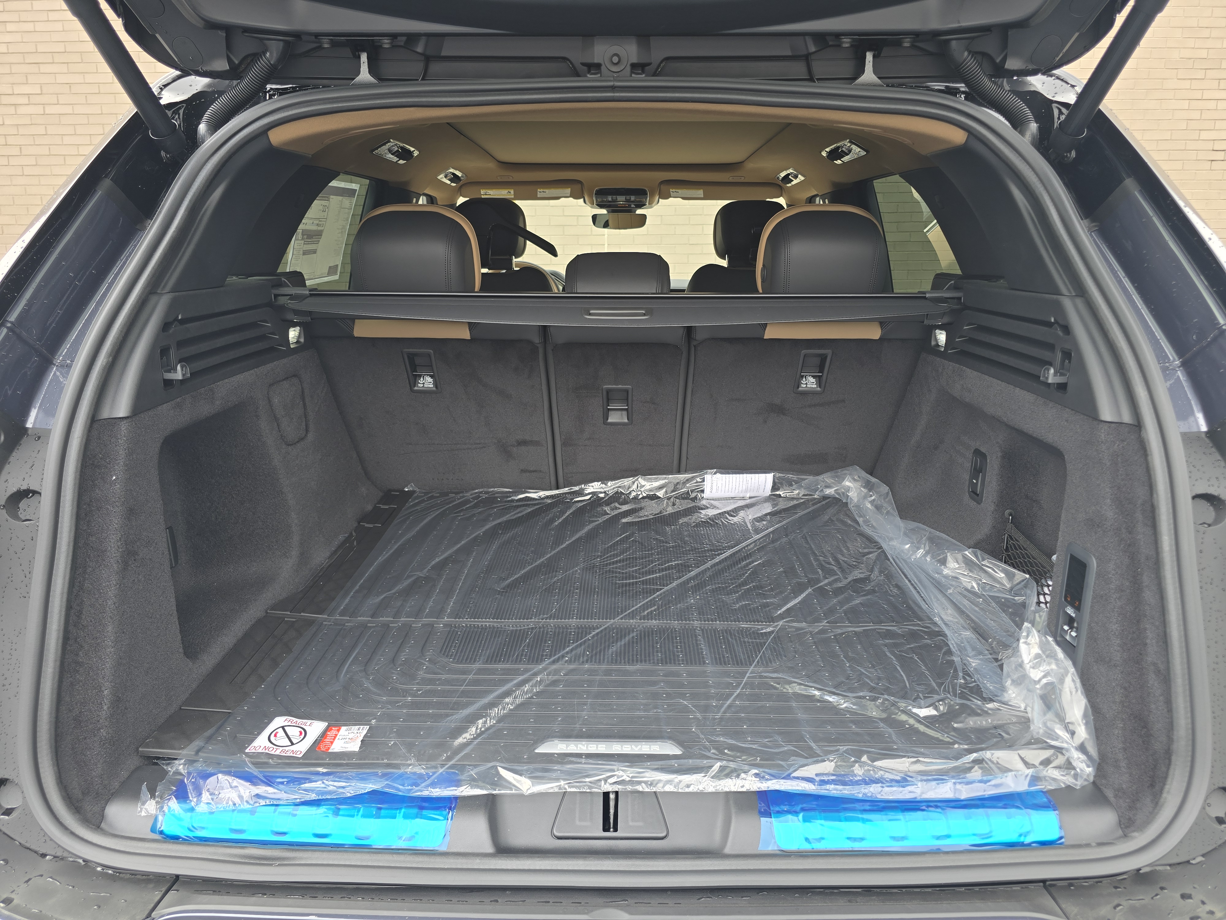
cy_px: 460
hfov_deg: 73.9
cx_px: 613
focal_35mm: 23
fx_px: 815
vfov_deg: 58.9
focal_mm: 6.3
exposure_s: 1/180
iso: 25
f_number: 1.7
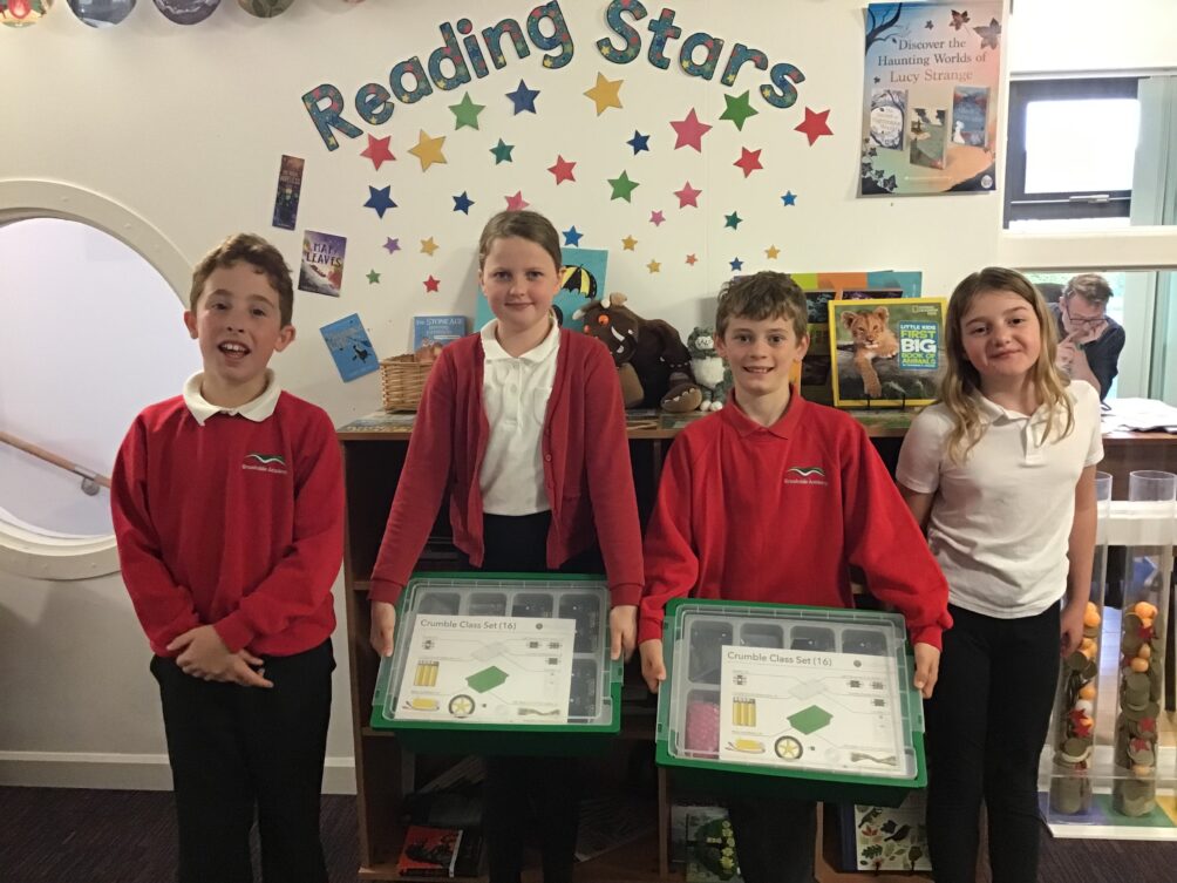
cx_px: 588
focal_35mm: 31
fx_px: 1054
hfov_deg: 58.4
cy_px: 442
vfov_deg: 45.4
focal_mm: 3.3
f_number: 2.4
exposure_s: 1/33
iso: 200
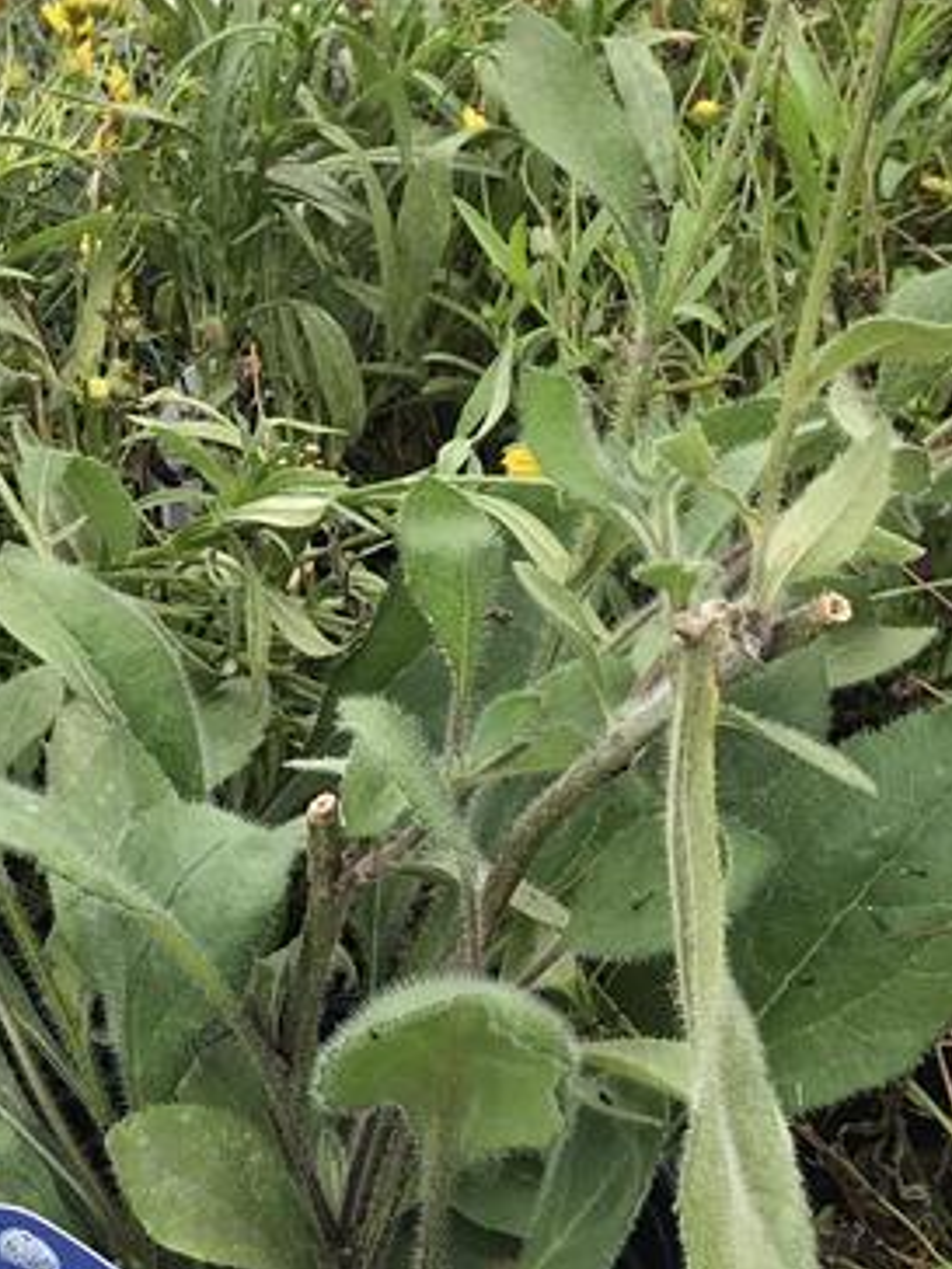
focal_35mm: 77
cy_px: 450
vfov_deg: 25.2
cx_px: 230
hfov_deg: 19.0
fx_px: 2824
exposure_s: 1/211
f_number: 1.8
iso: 20
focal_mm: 3.99
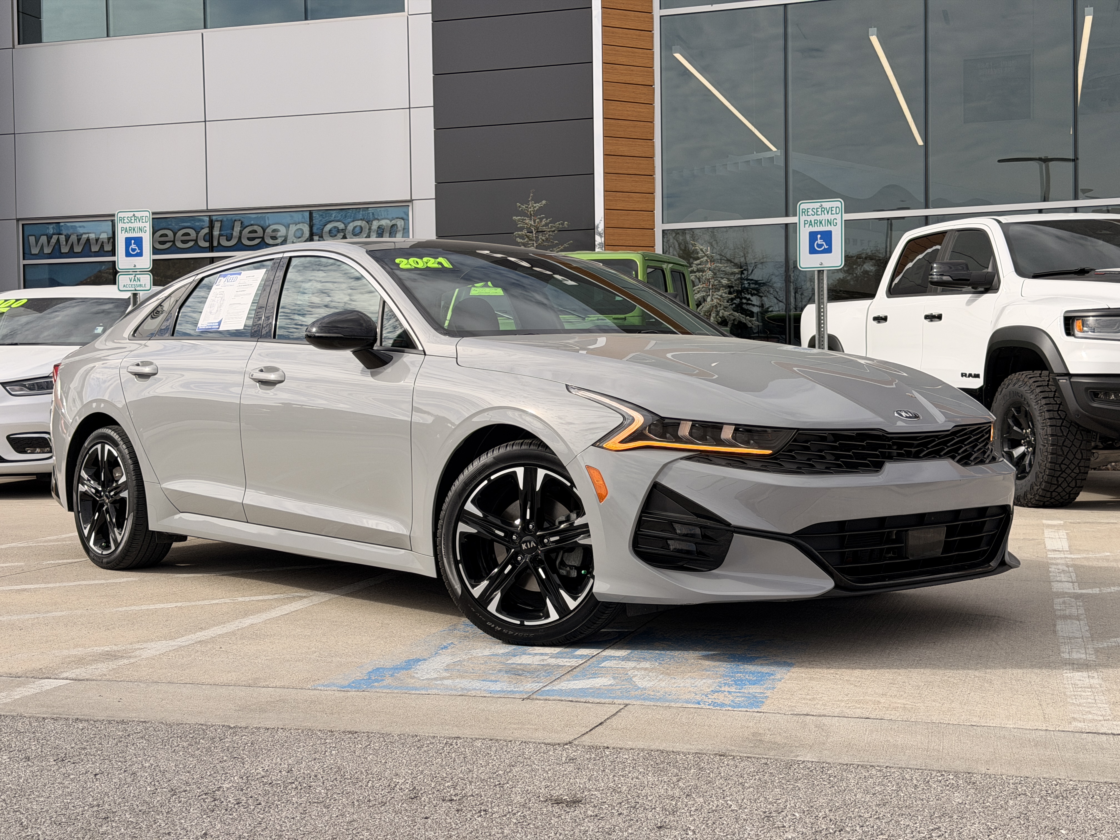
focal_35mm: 48
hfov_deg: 39.7
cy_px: 420
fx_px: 1553
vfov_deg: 30.3
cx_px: 560
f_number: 1.78
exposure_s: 1/6024
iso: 80
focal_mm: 6.76
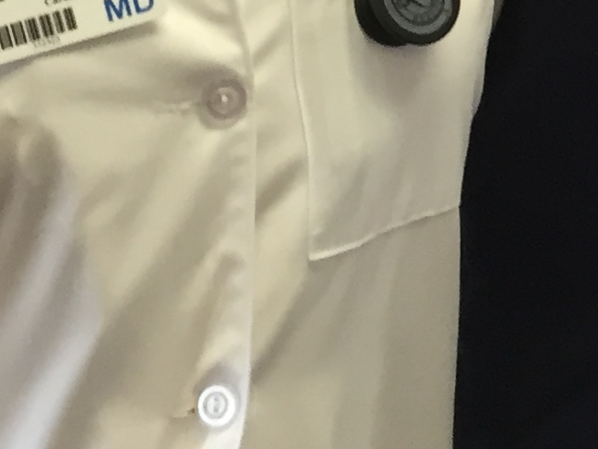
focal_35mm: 146
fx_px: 2522
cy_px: -403
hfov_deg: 12.6
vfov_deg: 9.6
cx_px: 998
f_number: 2.2
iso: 32
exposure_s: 1/30
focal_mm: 4.15
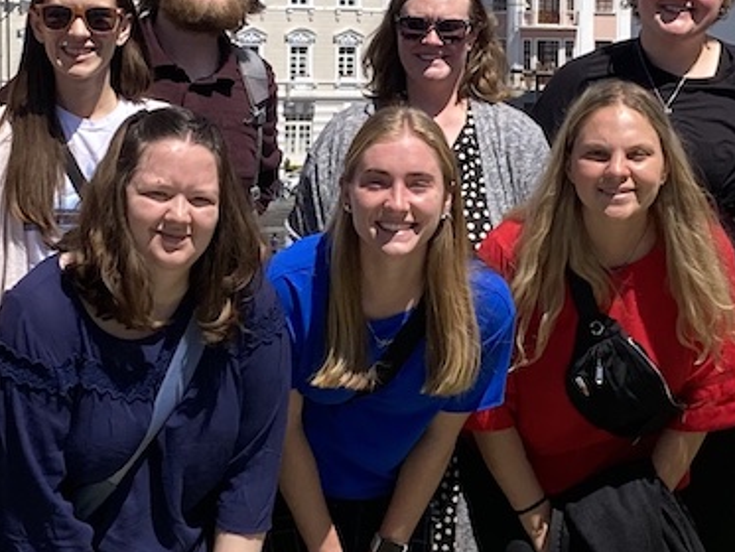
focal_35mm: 126
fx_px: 2676
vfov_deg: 11.8
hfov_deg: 15.6
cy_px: 185
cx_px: 392
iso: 20
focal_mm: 3.99
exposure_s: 1/2183
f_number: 1.8
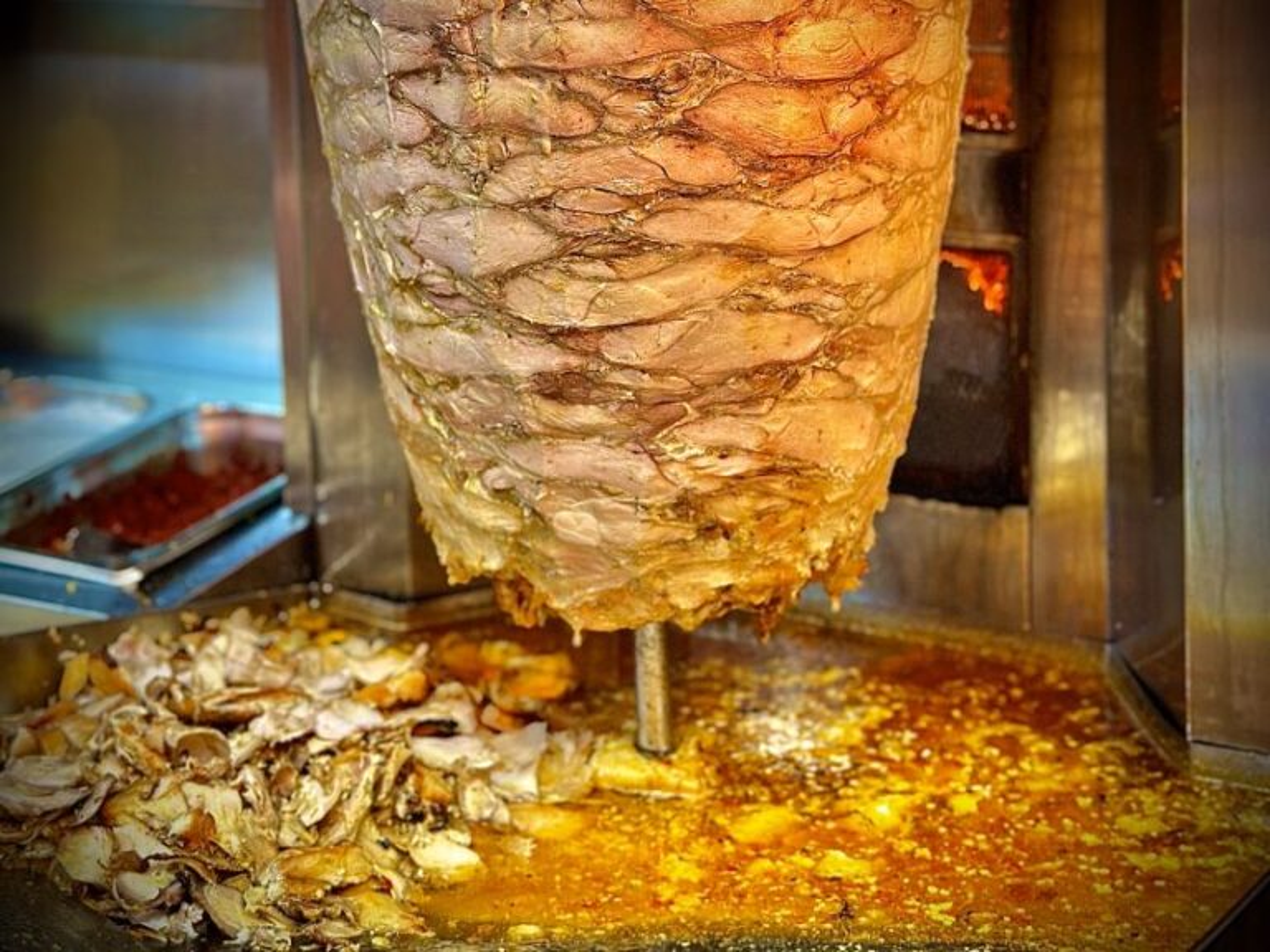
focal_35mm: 48
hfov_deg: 39.7
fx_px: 1761
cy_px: 476
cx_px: 635
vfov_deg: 30.3
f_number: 1.78
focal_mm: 6.86
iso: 125
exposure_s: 1/95
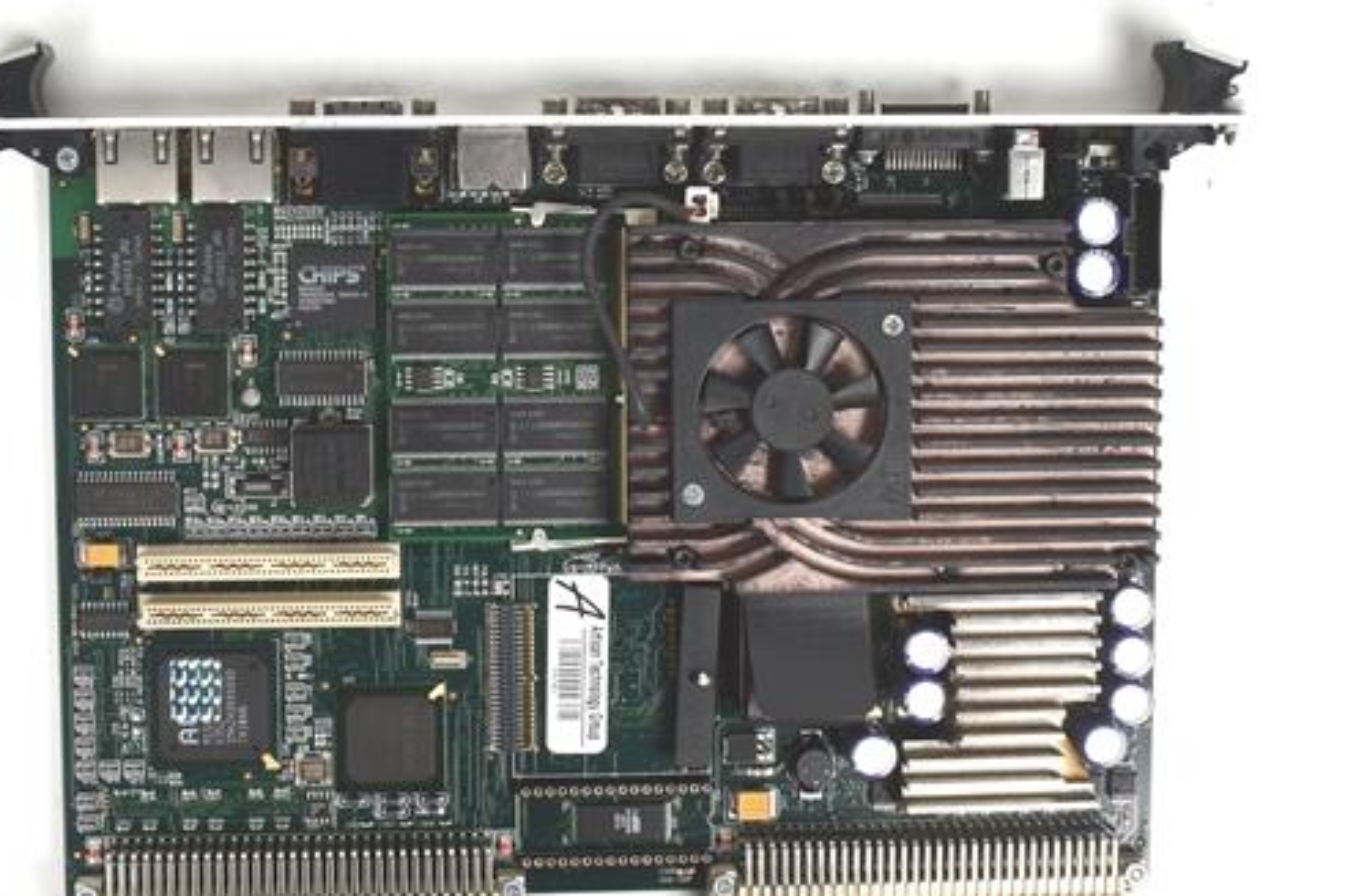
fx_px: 1232
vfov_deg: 39.9
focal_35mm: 33
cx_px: 611
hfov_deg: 57.1
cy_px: 496
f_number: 10
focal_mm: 18
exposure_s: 1/200
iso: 100
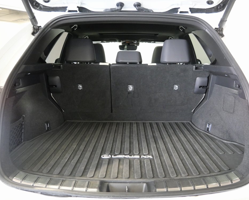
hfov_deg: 55.6
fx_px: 236
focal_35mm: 32
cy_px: 101
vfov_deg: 45.8
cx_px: 132
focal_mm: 15
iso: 3200
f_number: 3.7
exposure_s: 1/13
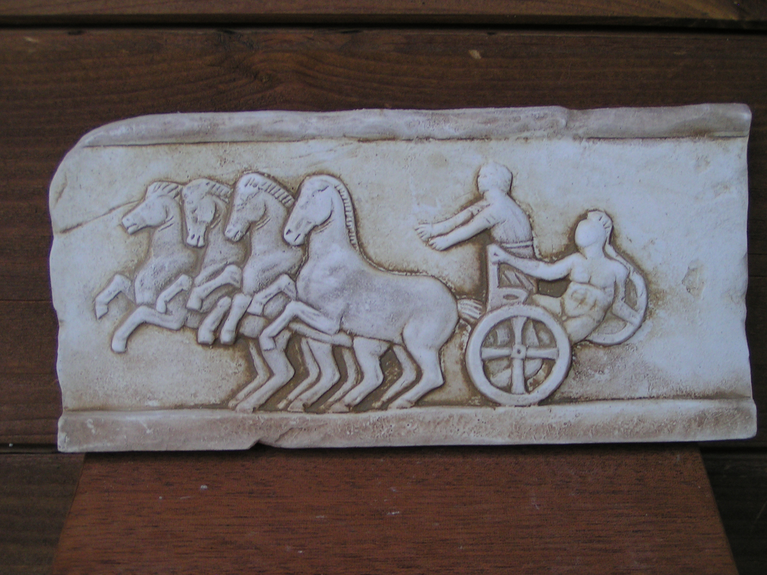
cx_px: 384
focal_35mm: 63
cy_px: 288
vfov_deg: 23.3
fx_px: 1396
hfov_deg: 30.7
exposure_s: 1/60
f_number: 3.2
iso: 80
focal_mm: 9.7
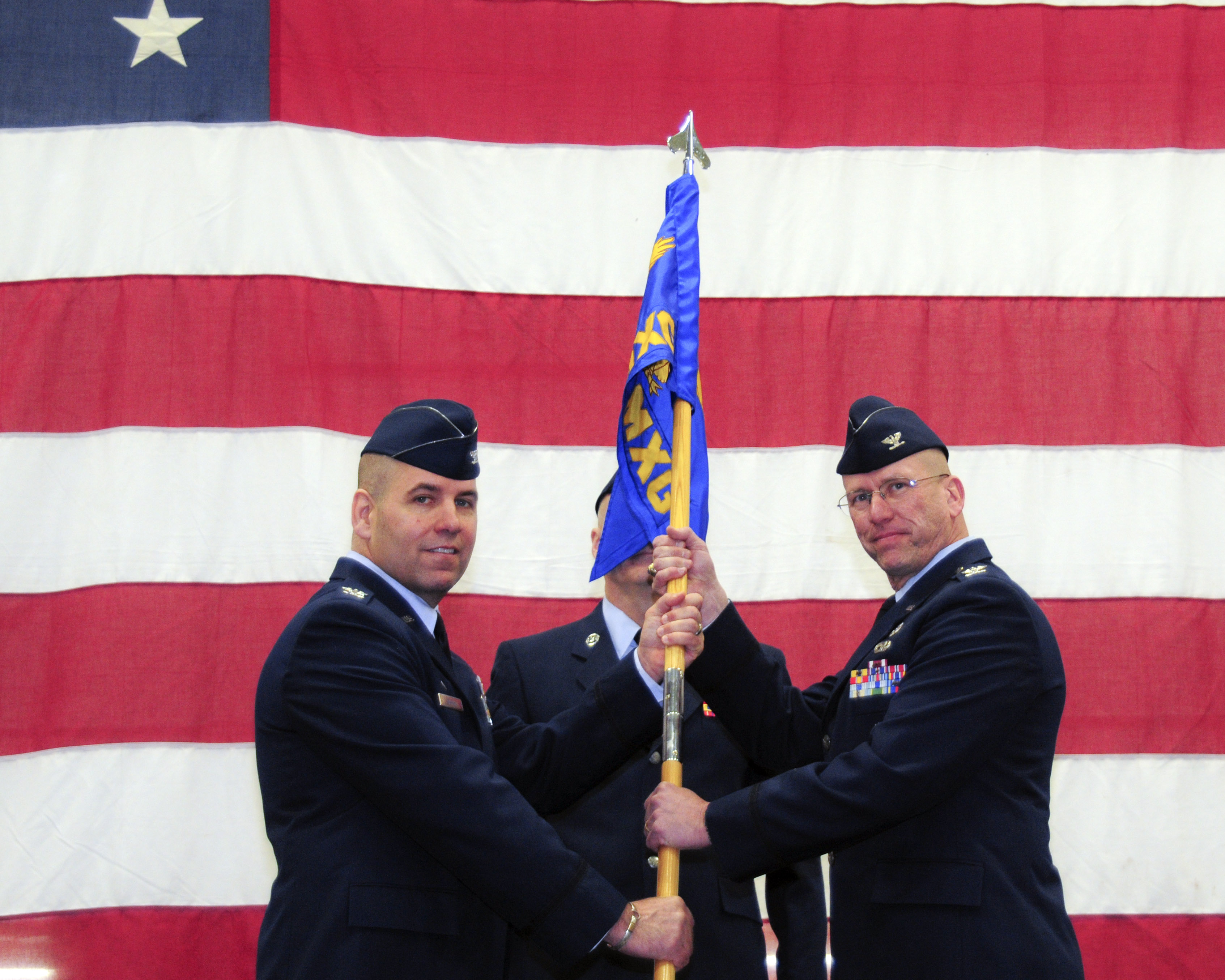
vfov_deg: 17.3
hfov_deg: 21.5
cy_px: 499
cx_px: 697
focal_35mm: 89
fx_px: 3227
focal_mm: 50
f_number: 4.5
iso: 640
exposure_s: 1/60
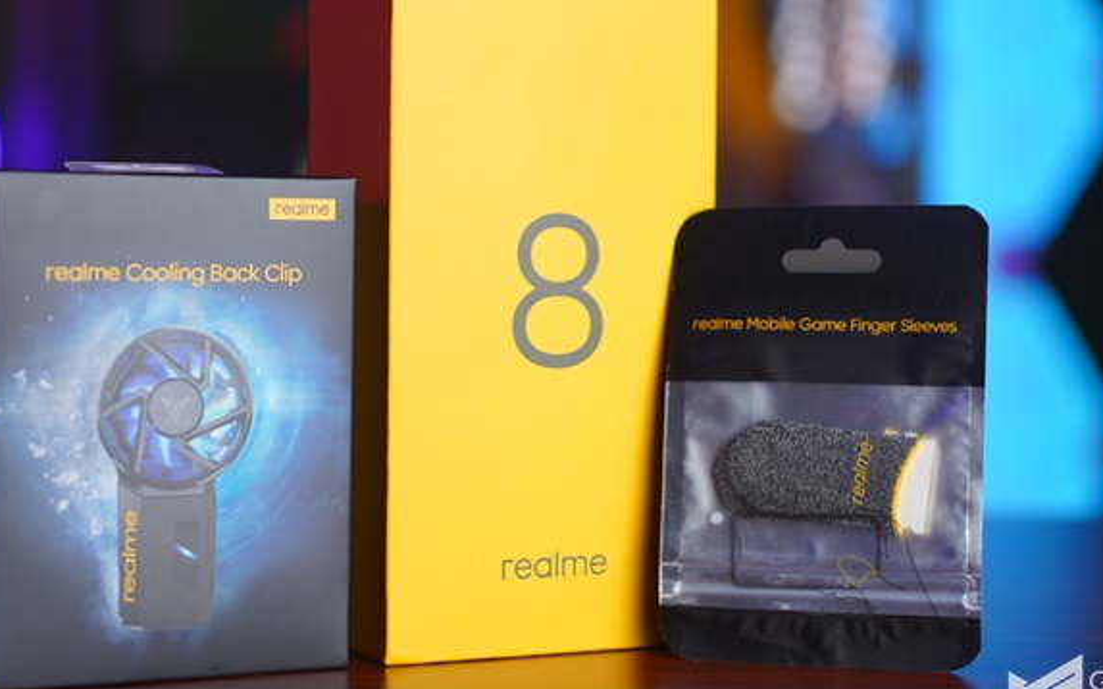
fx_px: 2224
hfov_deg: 27.8
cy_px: 265
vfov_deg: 17.6
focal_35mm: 74
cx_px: 500
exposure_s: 1/80
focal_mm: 35
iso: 160
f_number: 1.8
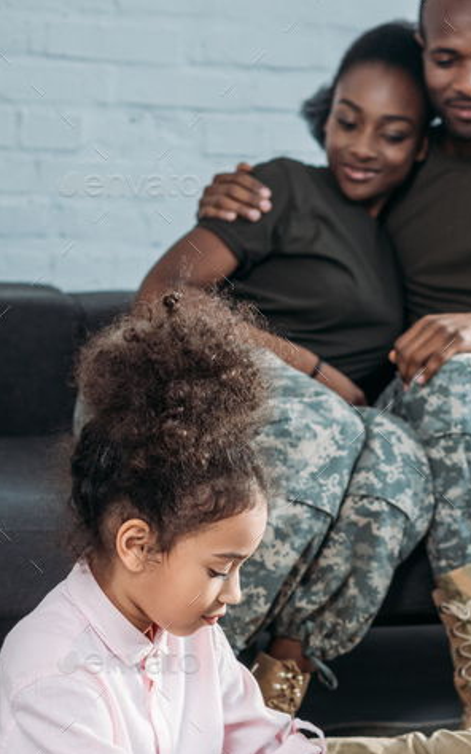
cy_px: 649
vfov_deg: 21.5
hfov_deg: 13.7
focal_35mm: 95
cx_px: 363
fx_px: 1952
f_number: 3.5
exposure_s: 1/200
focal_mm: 50
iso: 160
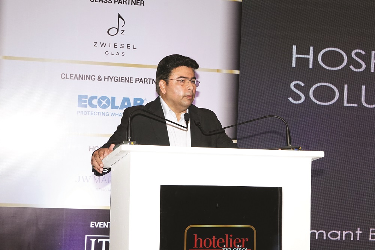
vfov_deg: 18.7
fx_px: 760
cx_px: 188
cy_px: 125
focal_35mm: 73
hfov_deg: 27.7
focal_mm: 49
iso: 2500
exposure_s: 1/125
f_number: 11
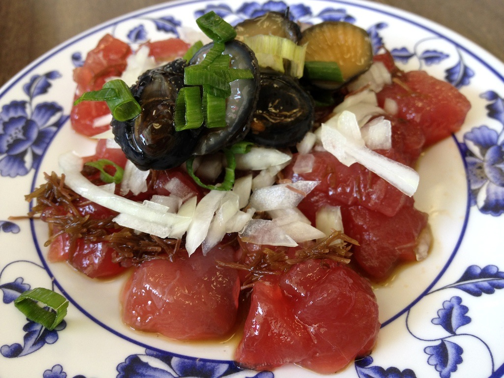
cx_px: 252
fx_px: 510
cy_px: 189
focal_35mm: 35
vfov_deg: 40.7
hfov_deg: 52.6
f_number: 2.4
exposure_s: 1/40
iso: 80
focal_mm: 4.28
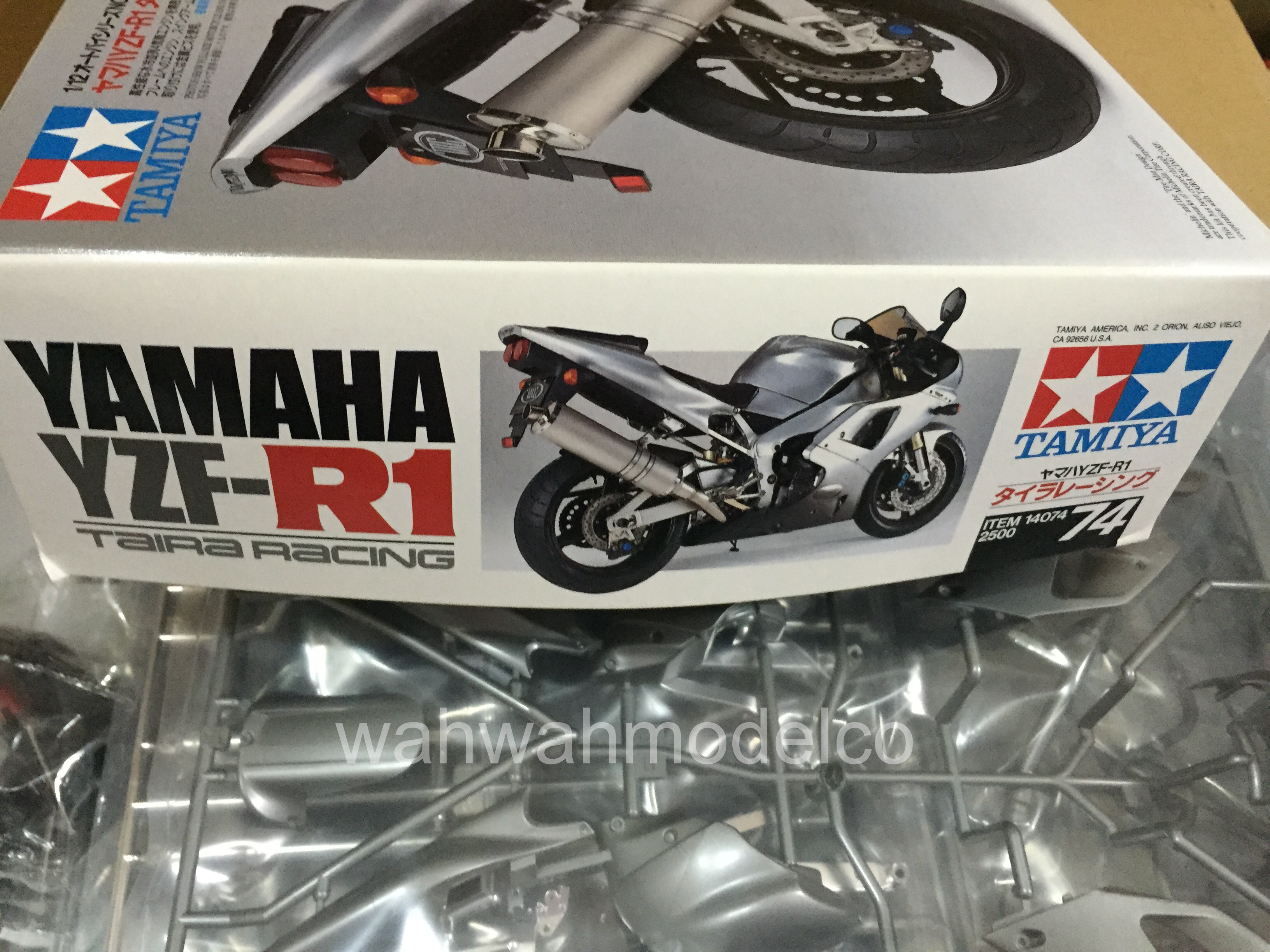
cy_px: 476
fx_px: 1064
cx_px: 635
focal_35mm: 29
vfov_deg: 48.2
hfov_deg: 61.7
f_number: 2.2
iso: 250
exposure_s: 1/17
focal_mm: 4.15
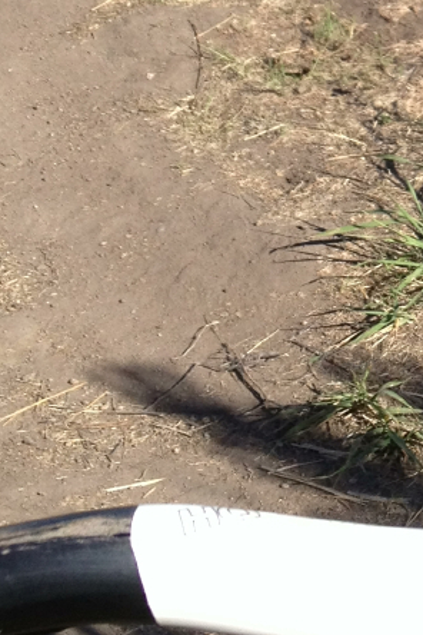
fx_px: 2168
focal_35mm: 123
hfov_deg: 10.8
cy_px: -13
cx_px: 581
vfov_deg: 16.3
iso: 50
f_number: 2.4
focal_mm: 4.28
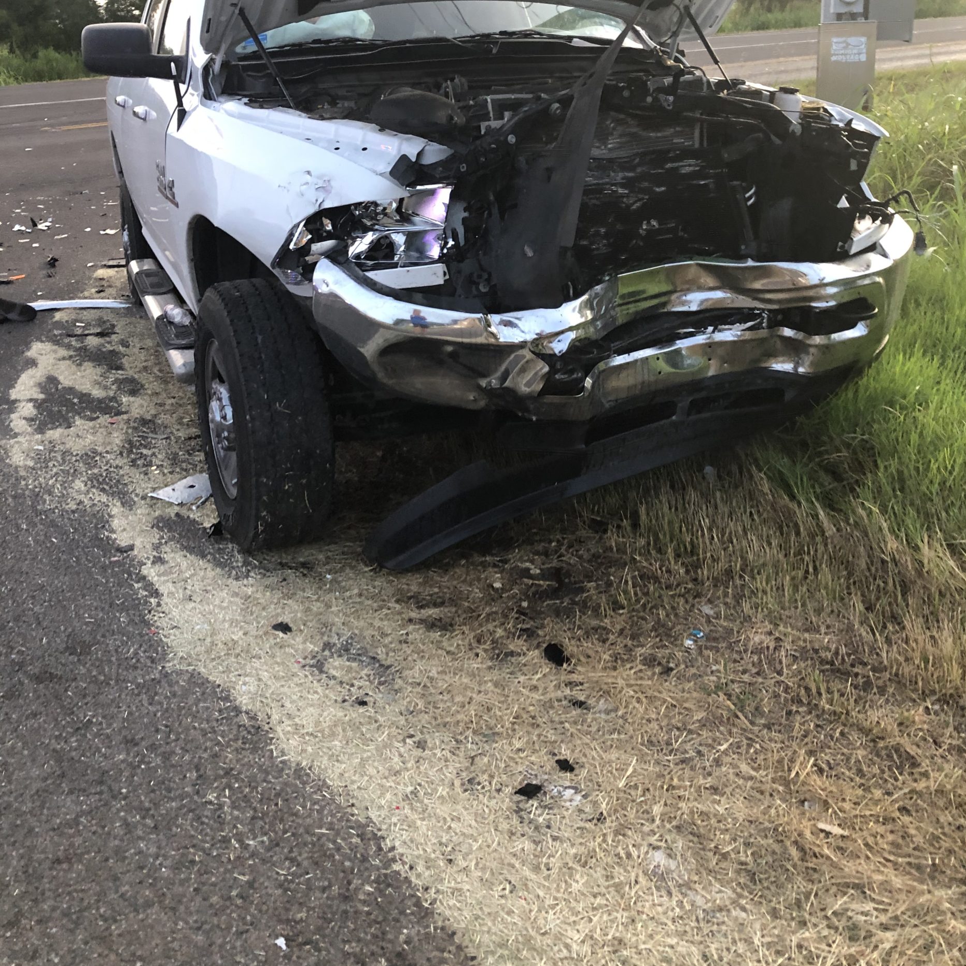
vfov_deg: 47.7
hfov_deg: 48.4
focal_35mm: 34
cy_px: 324
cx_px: 497
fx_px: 1073
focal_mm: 3.99
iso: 64
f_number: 1.8
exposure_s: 1/15
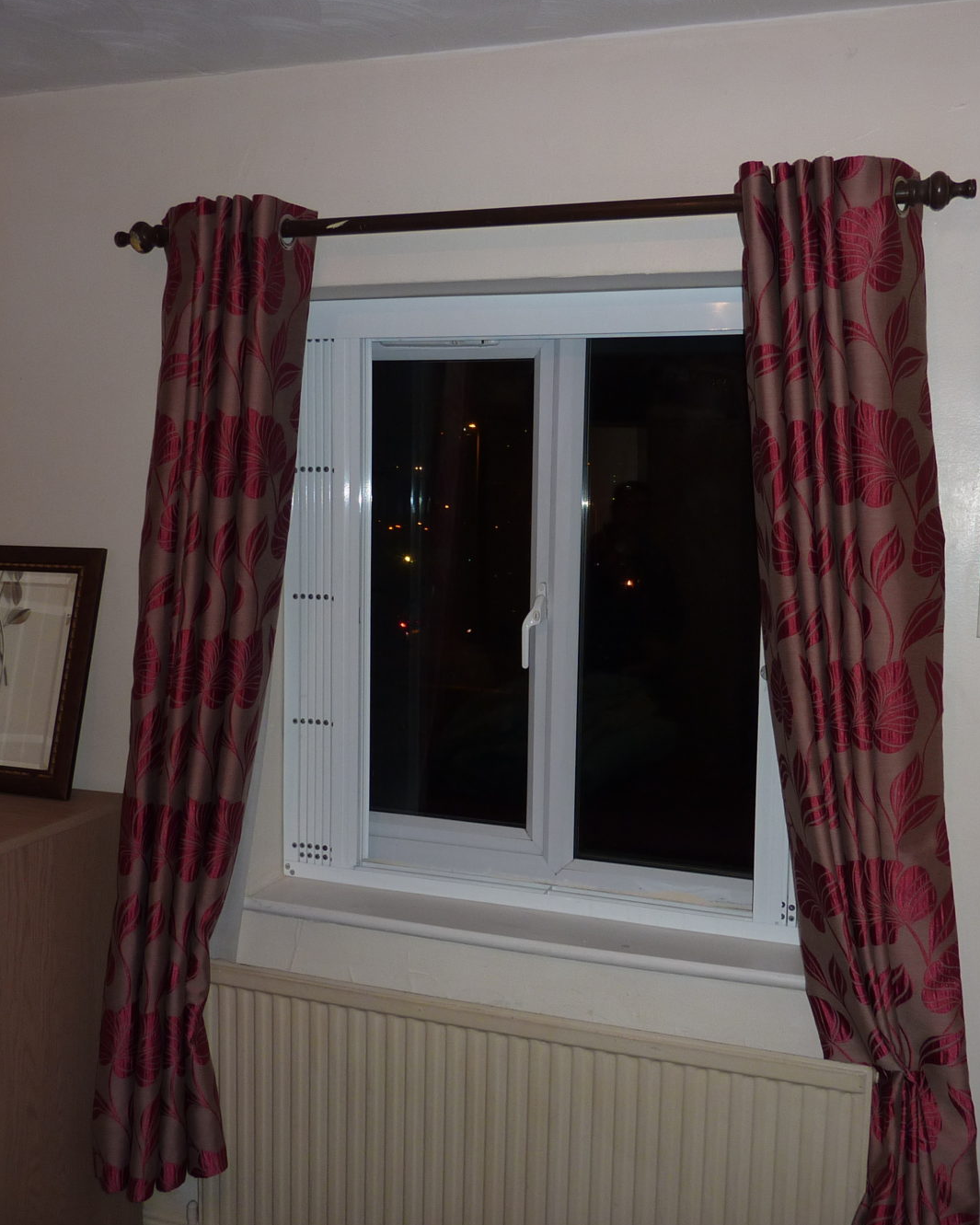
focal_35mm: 33
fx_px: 1196
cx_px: 561
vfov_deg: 54.2
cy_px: 608
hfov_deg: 44.4
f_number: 3.3
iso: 100
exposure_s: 1/30
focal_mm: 4.1
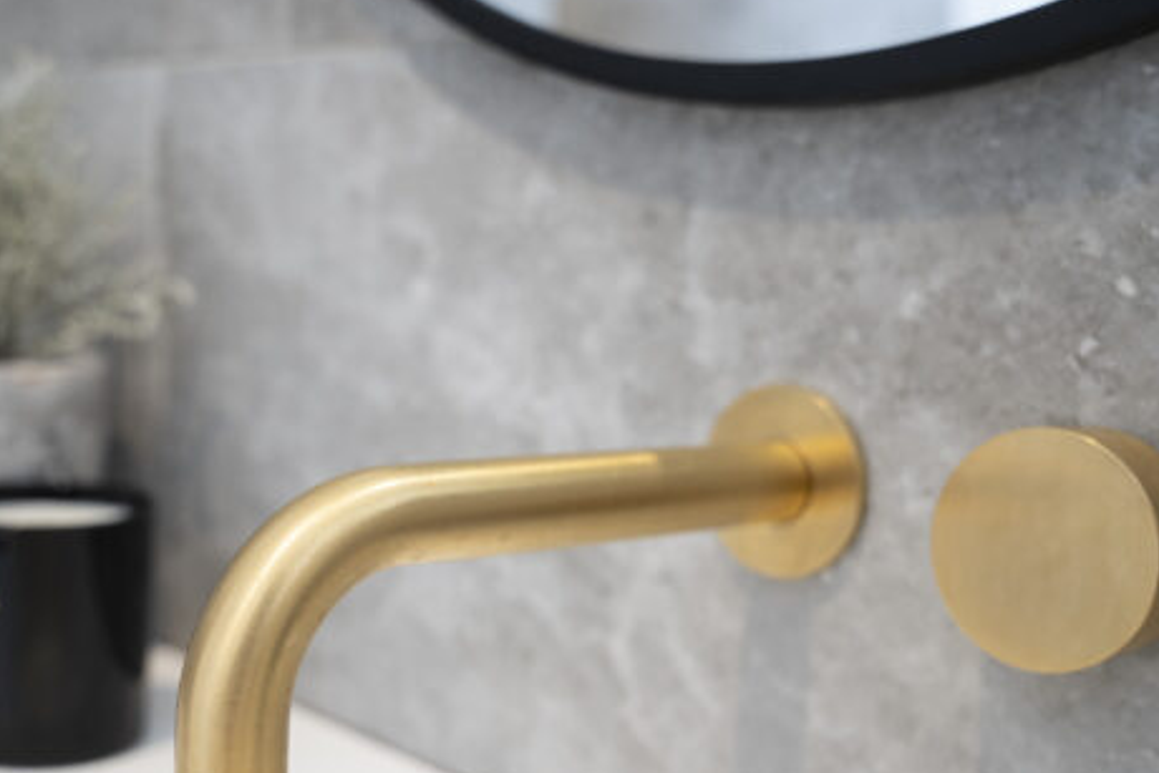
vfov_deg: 28.5
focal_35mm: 47
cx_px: 495
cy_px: 472
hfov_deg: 41.7
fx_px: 1518
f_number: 3.5
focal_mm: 33.1
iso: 800
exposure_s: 1/80
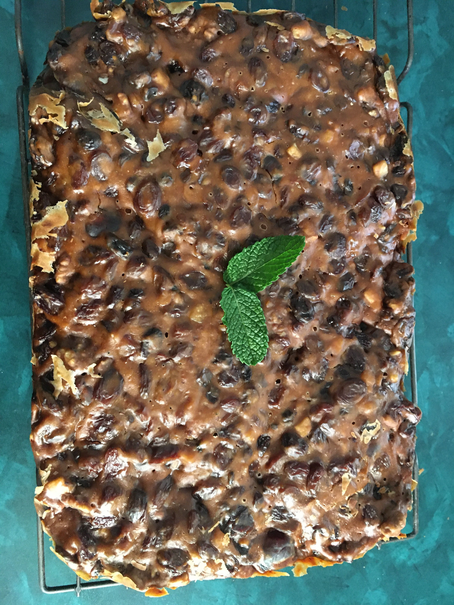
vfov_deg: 61.7
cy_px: 302
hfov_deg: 48.2
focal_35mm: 29
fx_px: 507
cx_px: 227
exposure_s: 1/17
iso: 250
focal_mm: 4.15
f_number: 2.2
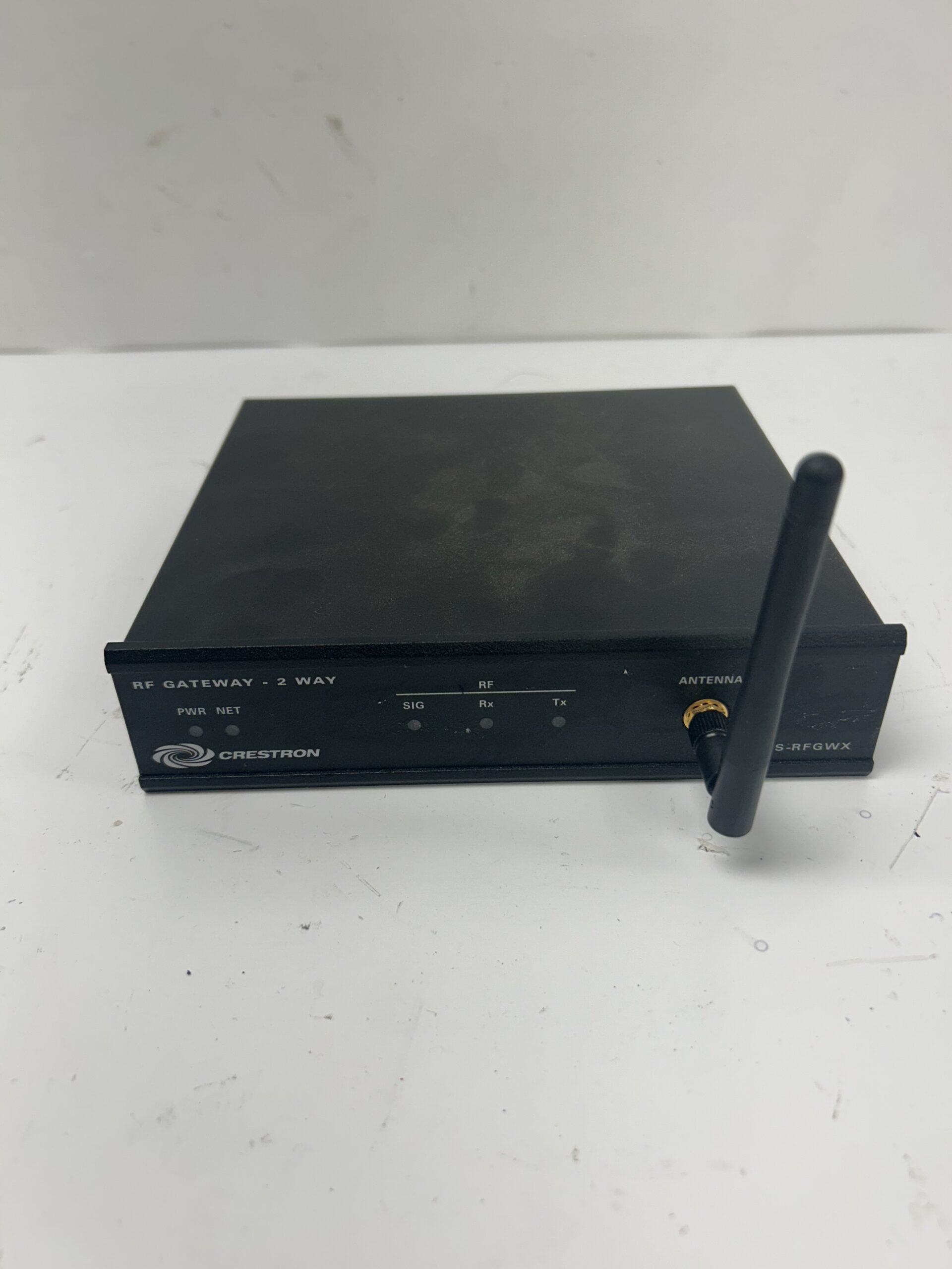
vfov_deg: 67.3
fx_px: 953
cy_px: 634
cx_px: 476
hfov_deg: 53.1
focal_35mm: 26
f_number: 1.5
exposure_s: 1/193
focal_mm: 5.7
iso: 40
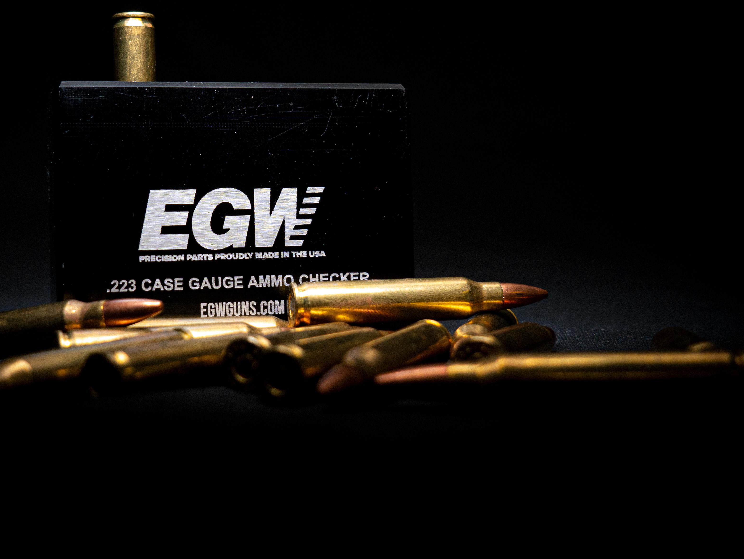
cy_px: 190
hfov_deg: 36.0
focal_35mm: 53
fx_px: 1140
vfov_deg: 27.4
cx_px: 279
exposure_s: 1/640
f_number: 3.9
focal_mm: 18
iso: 400
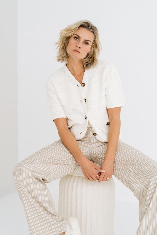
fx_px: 412
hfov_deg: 21.6
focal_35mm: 63
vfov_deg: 31.9
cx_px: 78
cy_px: 118
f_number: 5.6
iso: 250
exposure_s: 1/200
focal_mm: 63
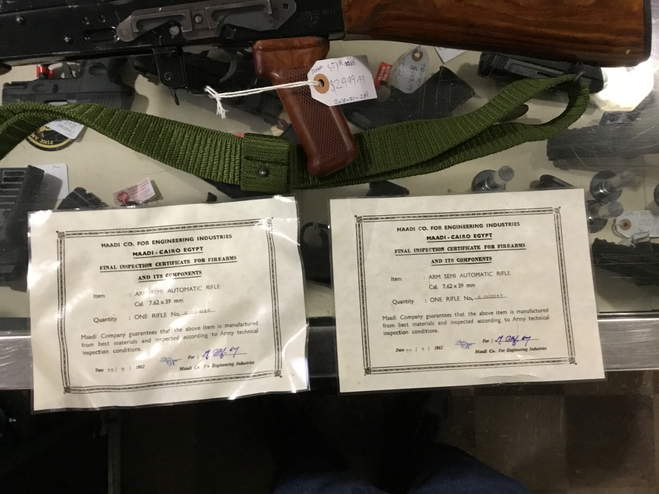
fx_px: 590
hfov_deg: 58.4
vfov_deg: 45.4
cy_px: 247
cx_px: 330
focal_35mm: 31
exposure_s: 1/15
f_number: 2.4
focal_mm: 3.3
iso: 250
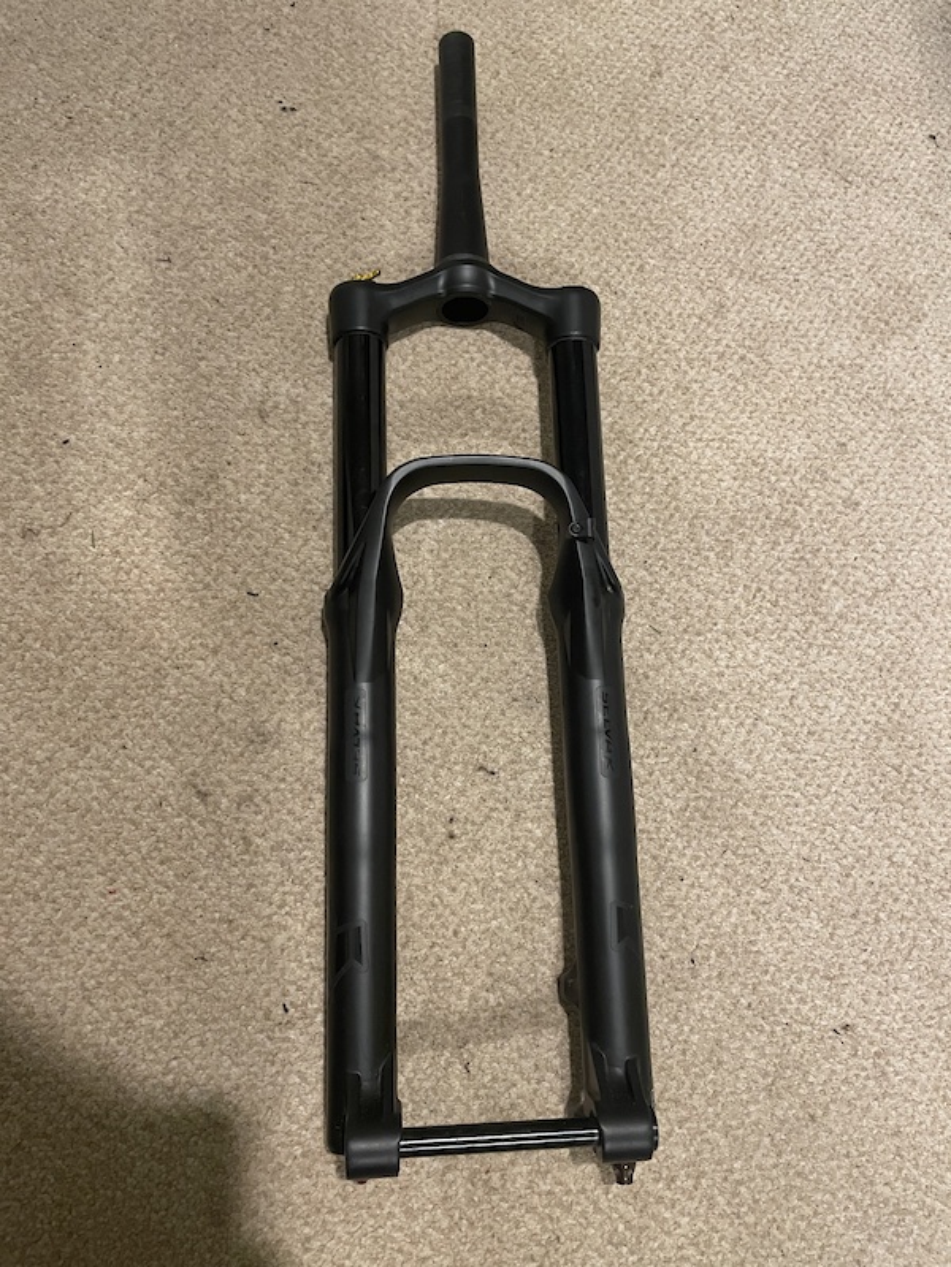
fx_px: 952
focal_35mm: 26
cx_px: 476
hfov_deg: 53.1
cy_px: 634
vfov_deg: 67.3
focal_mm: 4.2
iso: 400
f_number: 1.6
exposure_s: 1/33
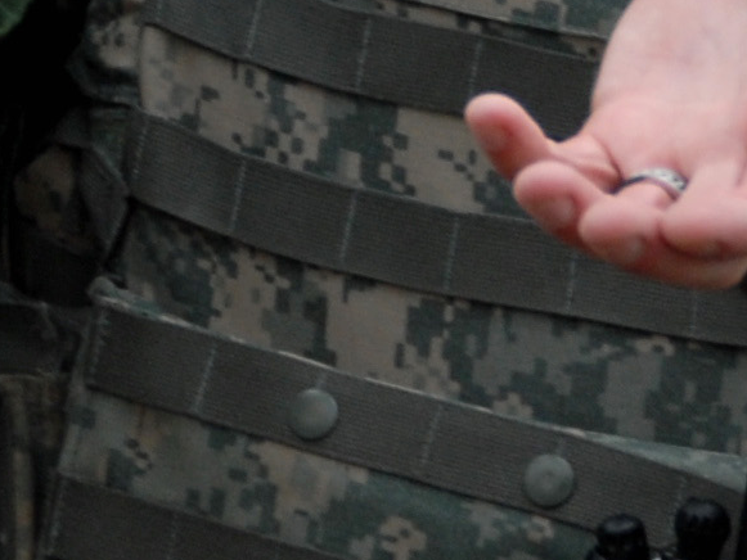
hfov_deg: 2.2
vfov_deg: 1.6
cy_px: -193
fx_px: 19732
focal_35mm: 914
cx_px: -177
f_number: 6.3
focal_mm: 95
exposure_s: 1/250
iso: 250
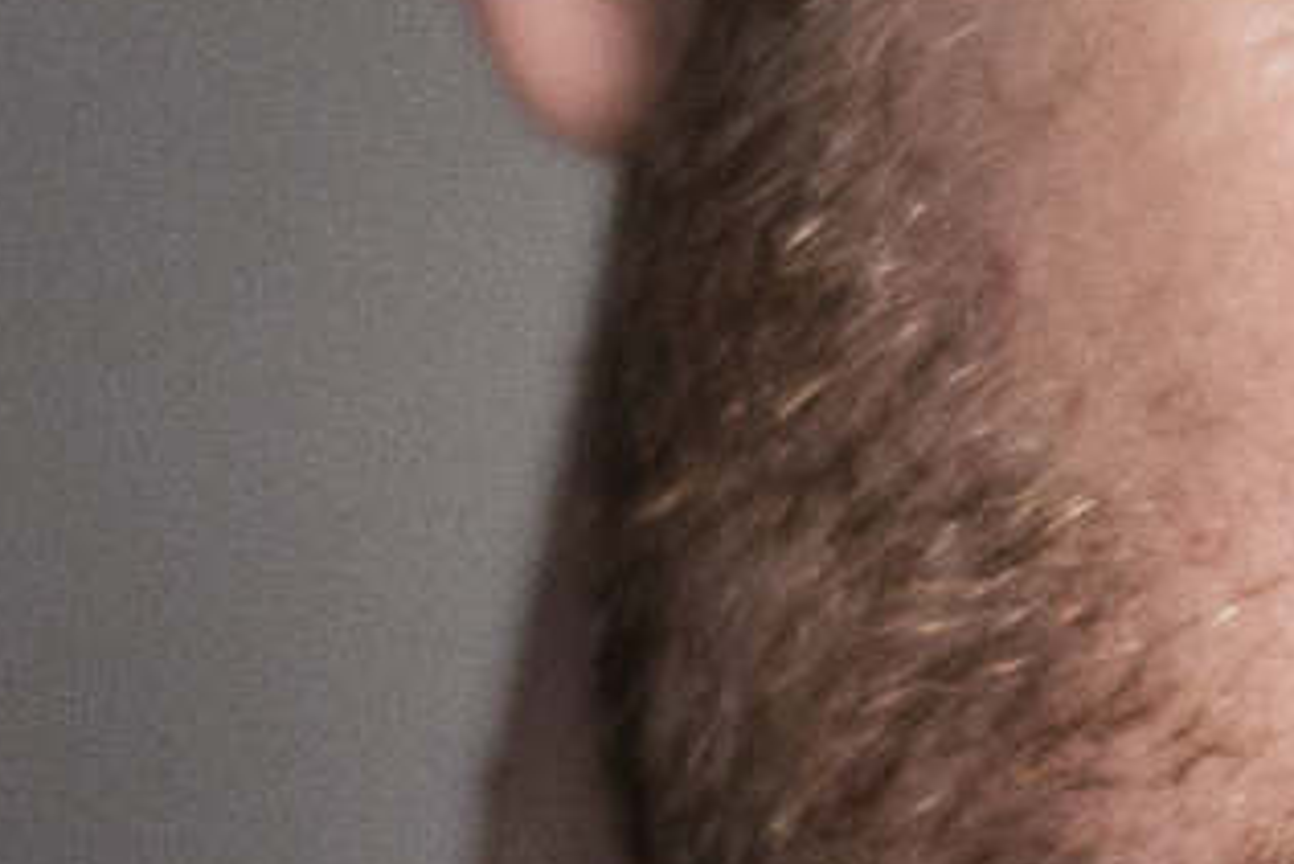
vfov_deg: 3.5
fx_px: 14204
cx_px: 1712
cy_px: 526
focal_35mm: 395
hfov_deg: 5.2
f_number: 1.8
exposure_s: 1/200
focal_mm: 50
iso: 800
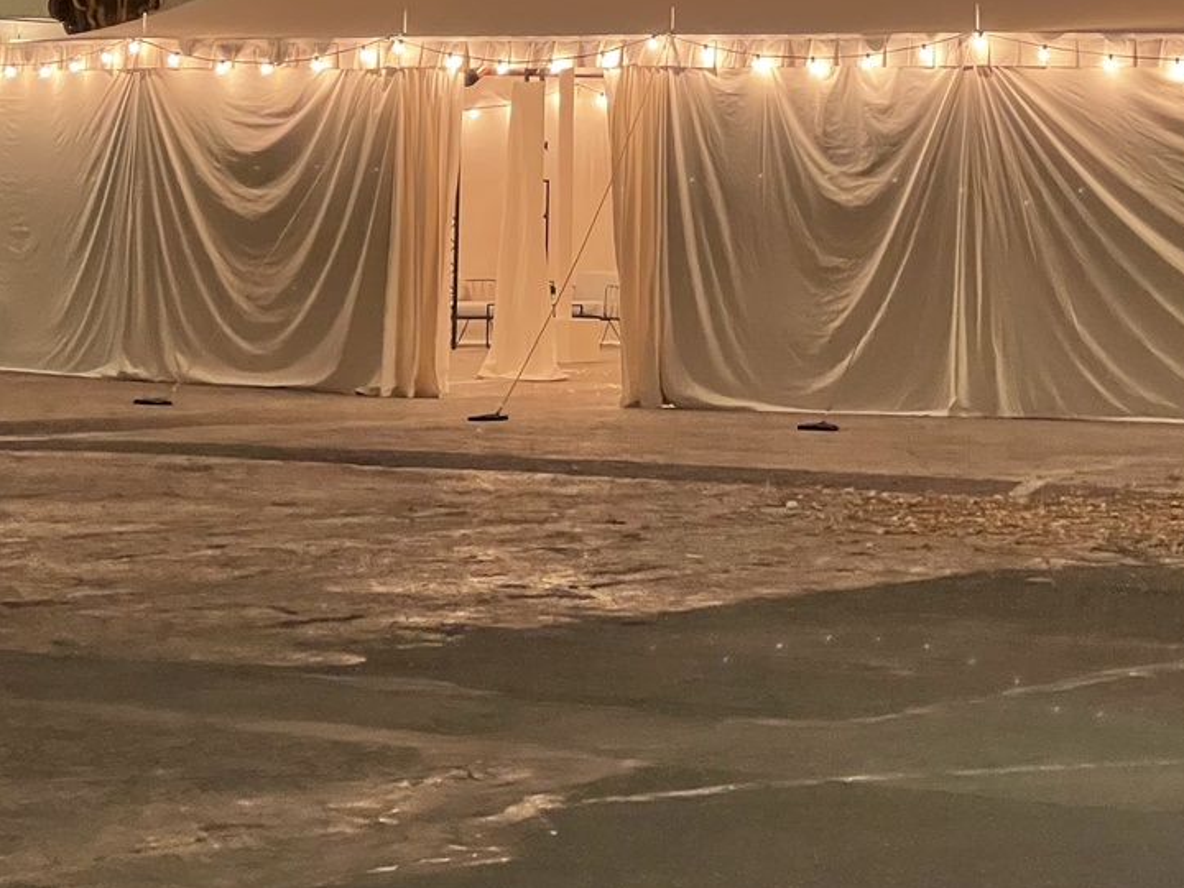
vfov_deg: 11.5
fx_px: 4378
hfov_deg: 15.3
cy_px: 113
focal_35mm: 128
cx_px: 998
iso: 800
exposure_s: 1/50
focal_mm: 7.5
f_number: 2.2
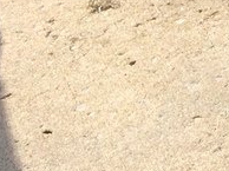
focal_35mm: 217
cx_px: 727
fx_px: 1434
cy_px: -318
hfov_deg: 7.7
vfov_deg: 6.3
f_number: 2.2
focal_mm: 4.12
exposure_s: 1/1053
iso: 32
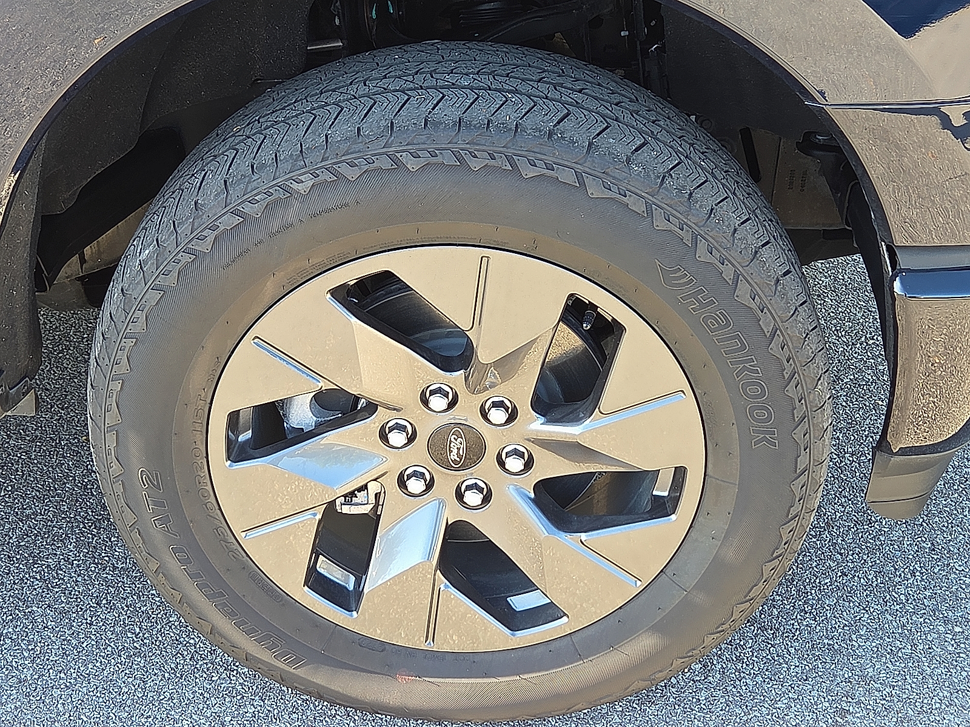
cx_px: 485
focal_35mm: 53
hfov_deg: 36.2
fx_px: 1485
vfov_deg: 27.5
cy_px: 364
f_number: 1.8
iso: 40
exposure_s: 1/119
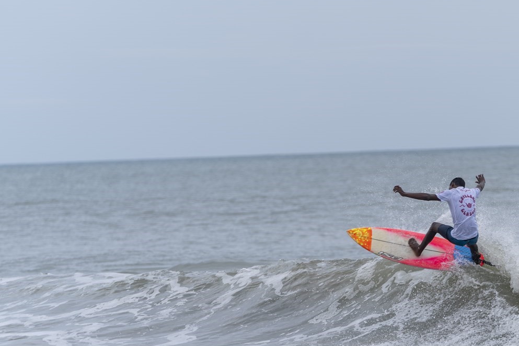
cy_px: 214
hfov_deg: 6.4
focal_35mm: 323
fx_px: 4656
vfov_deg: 4.3
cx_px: 407
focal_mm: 198
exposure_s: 1/640
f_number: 3.5
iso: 160
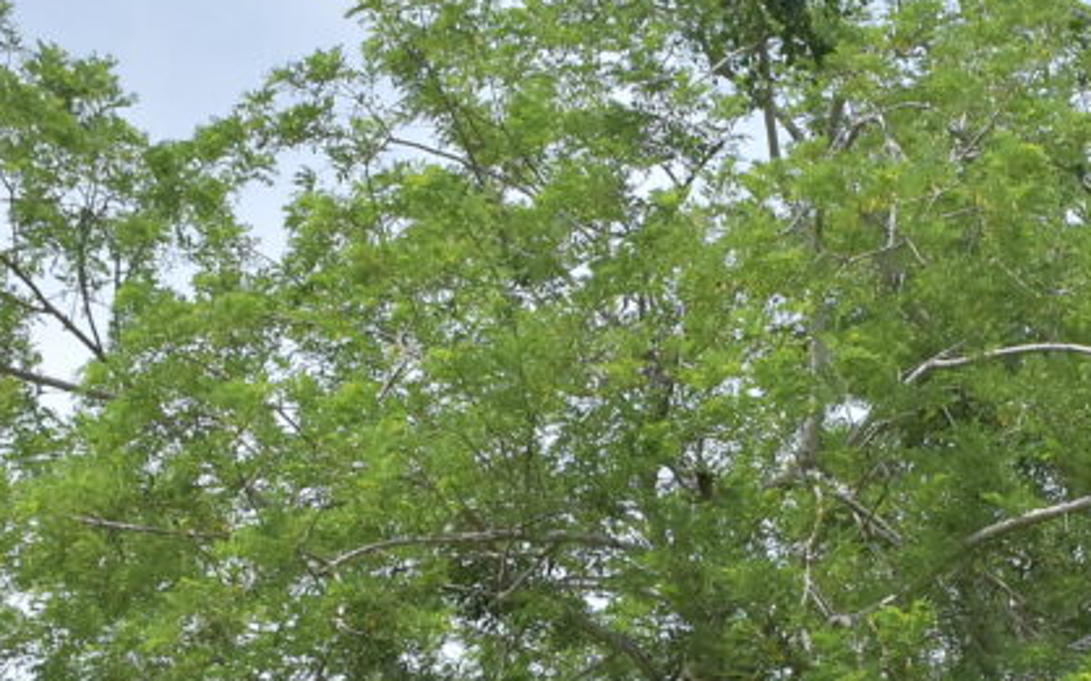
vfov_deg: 12.5
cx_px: 775
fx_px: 3062
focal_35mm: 103
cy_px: 746
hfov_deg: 20.1
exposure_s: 1/1600
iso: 800
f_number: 10
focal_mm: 22
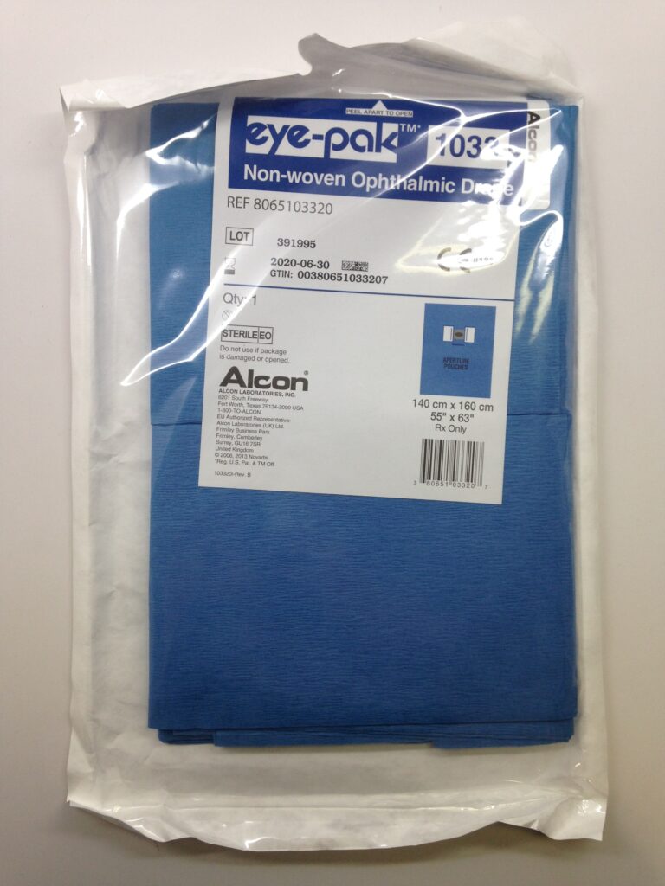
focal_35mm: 33
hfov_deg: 42.9
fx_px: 845
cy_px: 443
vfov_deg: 55.4
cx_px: 332
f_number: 2.4
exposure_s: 1/60
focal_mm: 4.12
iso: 64
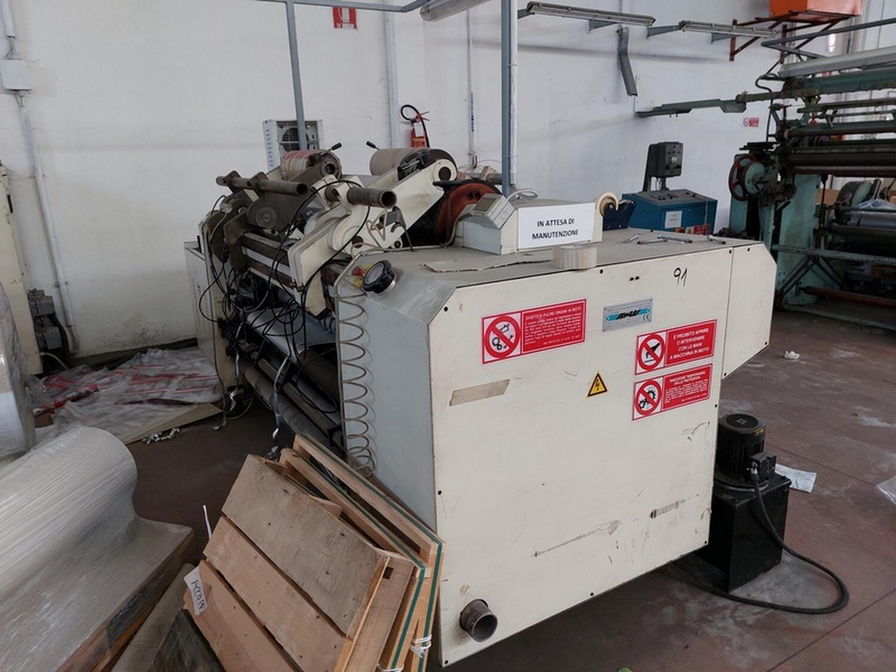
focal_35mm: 24
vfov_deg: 56.8
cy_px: 336
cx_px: 448
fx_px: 621
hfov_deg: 71.6
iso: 125
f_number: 1.8
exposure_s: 1/100
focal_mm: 5.23
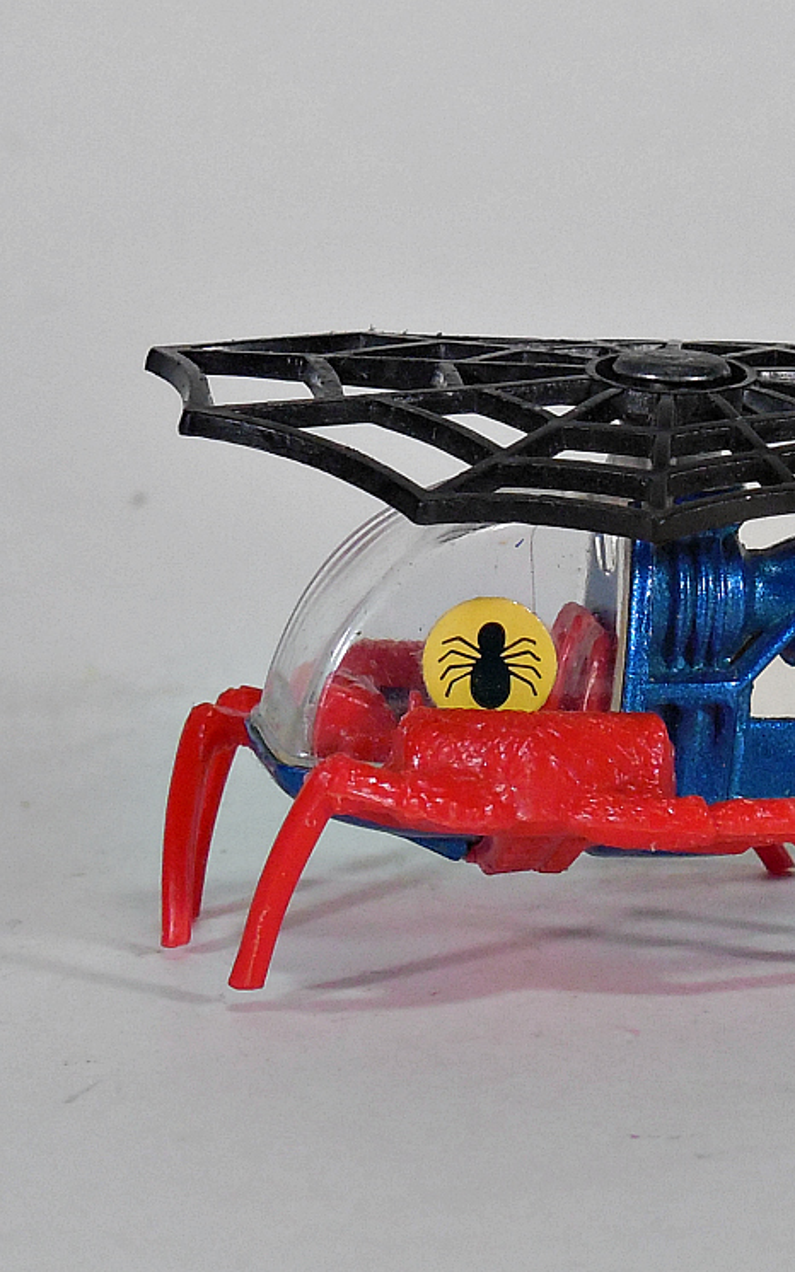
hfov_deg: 13.2
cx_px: 785
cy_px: 634
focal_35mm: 98
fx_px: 3399
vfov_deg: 21.2
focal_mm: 12.5
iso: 360
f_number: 4.4
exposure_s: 1/30
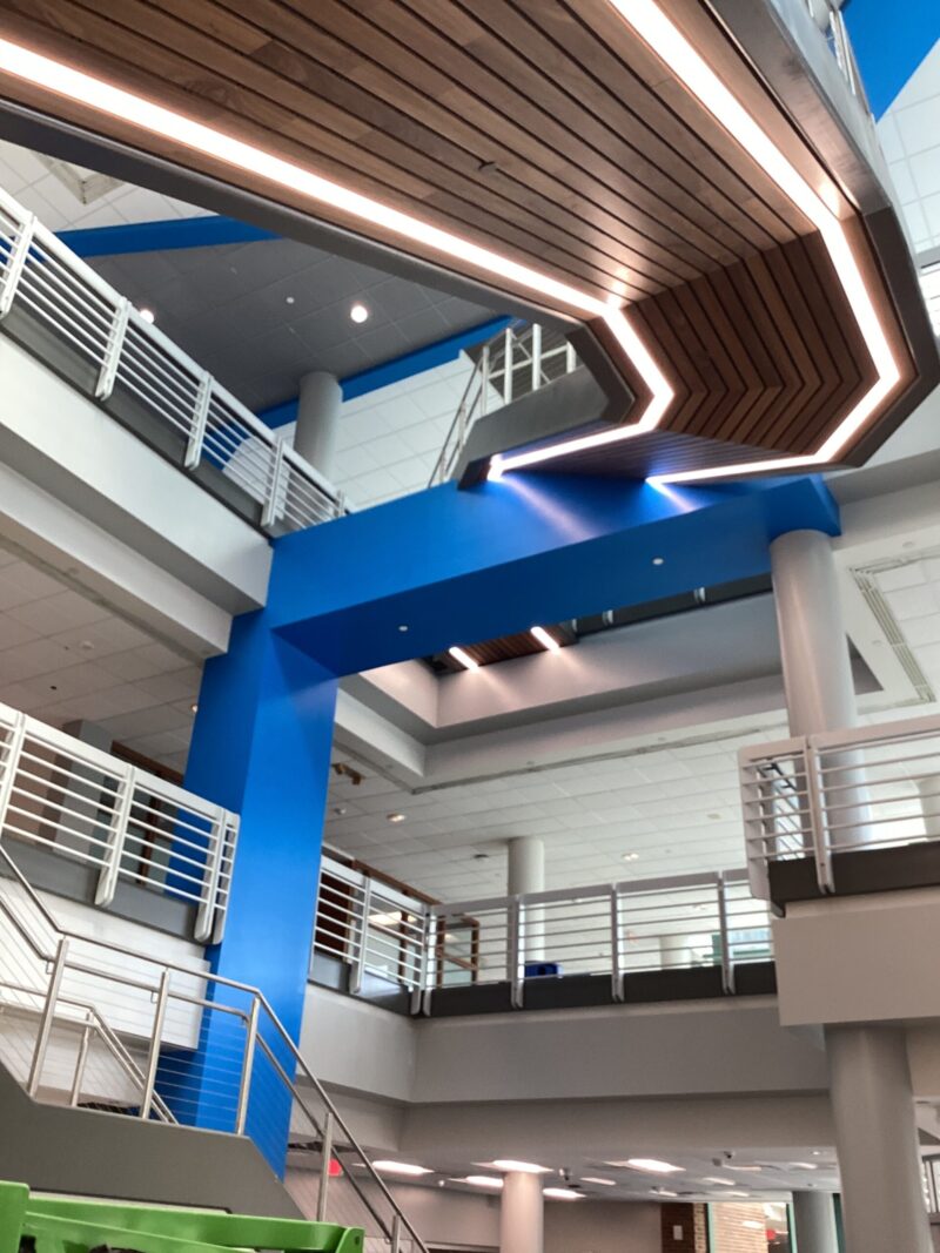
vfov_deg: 58.4
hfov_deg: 45.4
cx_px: 470
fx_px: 1123
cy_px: 626
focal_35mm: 31
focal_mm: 3.3
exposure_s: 1/60
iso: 80
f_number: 2.4
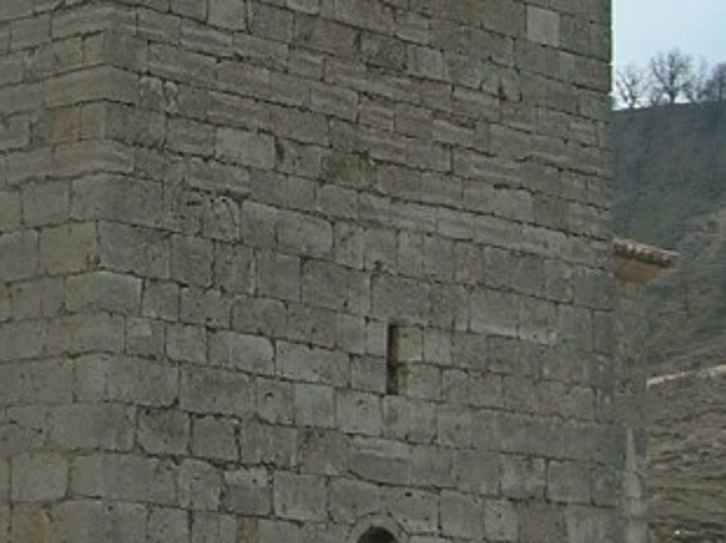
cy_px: 63
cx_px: -77
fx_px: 3311
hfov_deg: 12.3
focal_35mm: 158
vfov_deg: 9.3
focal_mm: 5.7
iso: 50
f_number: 4.9
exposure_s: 1/581
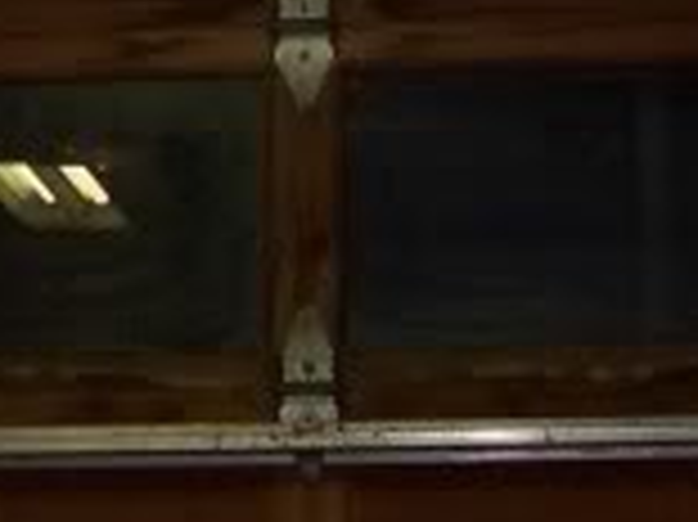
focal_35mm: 186
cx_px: 41
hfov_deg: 10.6
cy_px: 40
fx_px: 3748
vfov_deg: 7.9
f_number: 2.8
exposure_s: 1/30
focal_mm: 5.9
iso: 200
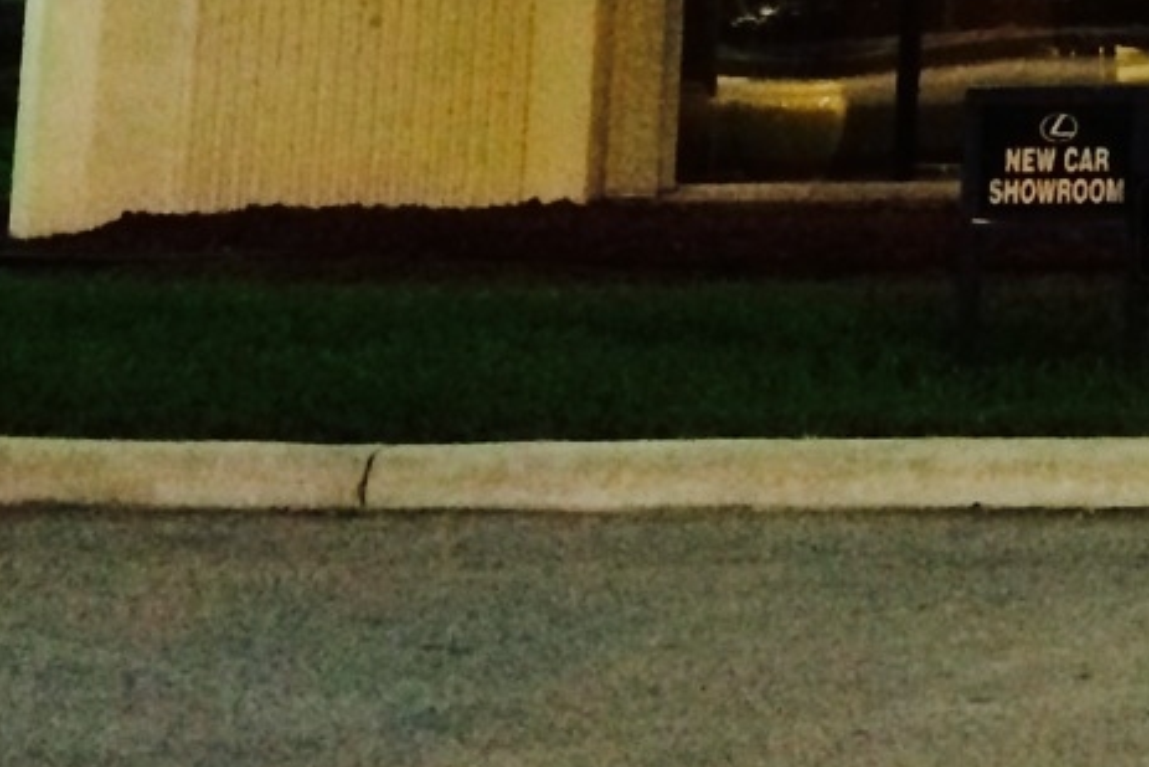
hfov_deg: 13.4
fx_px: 4406
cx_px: 2037
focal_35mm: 138
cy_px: -1038
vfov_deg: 9.0
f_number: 2.2
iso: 320
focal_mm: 4.12
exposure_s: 1/20
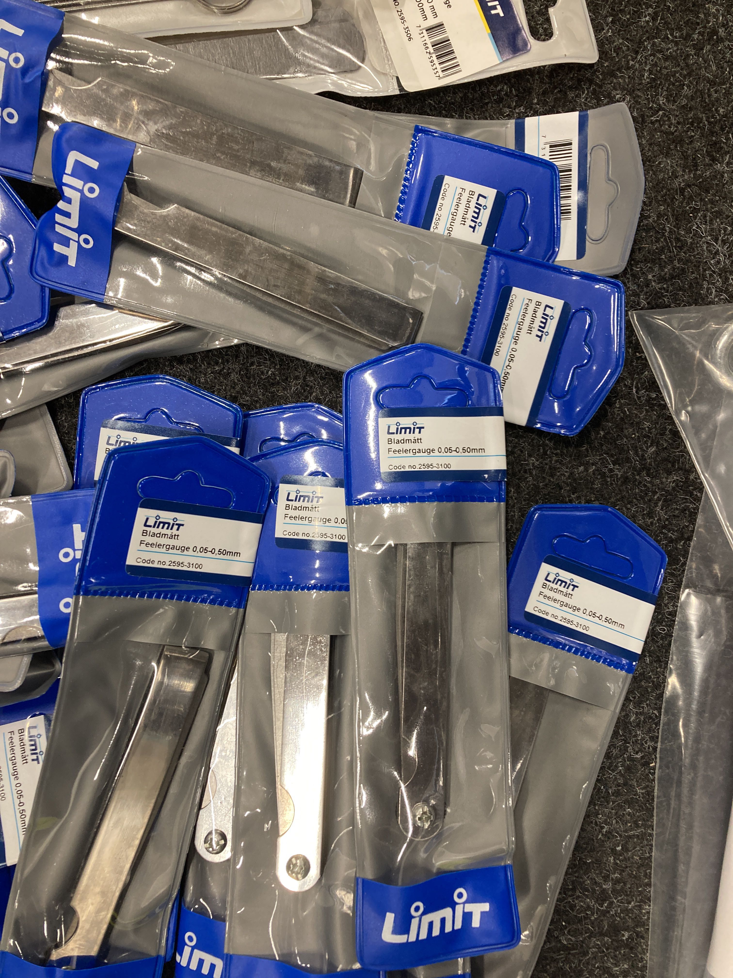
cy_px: 489
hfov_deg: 49.7
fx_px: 791
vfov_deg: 63.4
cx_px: 366
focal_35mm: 28
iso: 100
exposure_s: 1/60
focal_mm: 3.99
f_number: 1.8
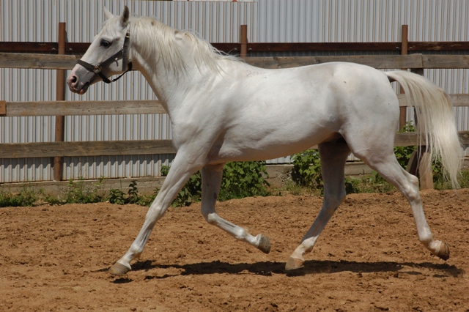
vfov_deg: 8.3
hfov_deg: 12.5
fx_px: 2148
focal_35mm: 165
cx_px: 234
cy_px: 156
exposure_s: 1/2000
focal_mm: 110
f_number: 11
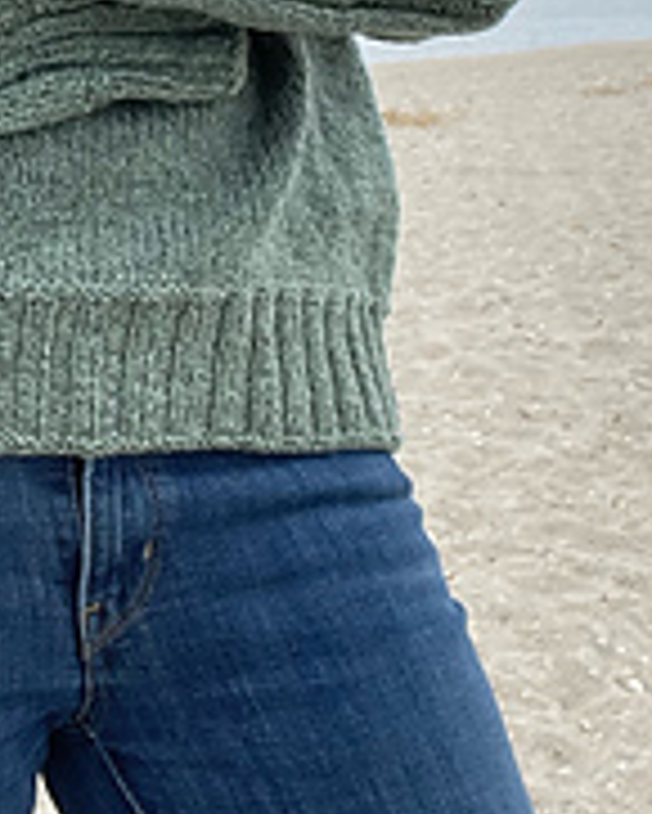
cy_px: -144
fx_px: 1952
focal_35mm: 81
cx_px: 34
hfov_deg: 18.6
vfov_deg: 21.9
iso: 32
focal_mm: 2.71
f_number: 2.2
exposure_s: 1/761
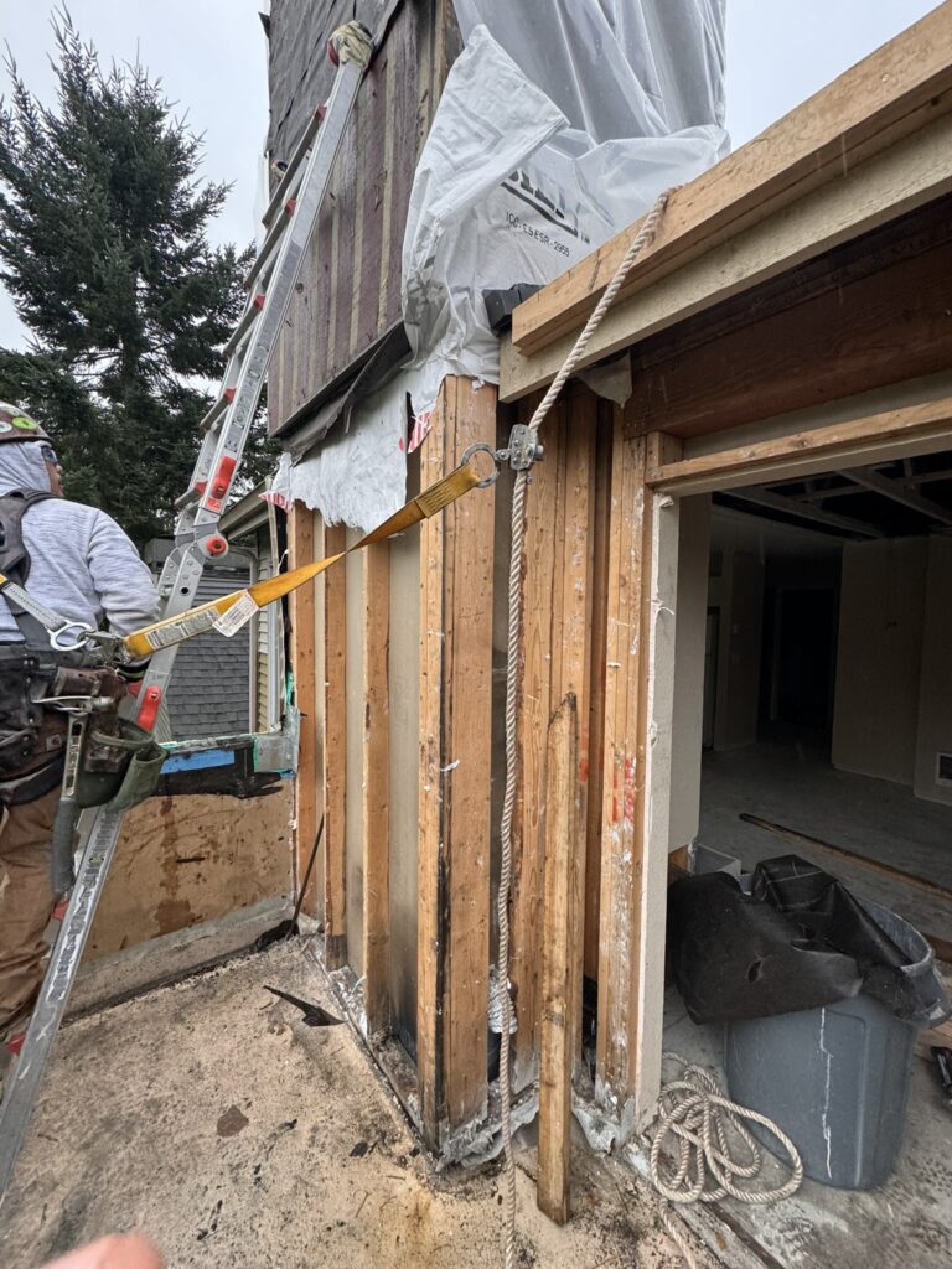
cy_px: 634
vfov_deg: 102.1
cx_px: 476
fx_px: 513
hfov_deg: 85.7
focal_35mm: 14
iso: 160
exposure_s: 1/99
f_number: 2.2
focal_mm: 2.22
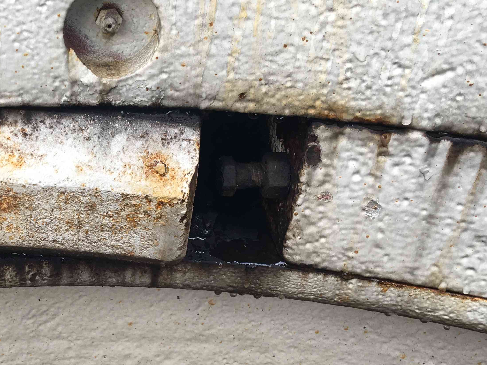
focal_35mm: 53
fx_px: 746
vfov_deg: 27.4
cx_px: 96
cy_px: 227
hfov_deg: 35.0
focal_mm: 4.15
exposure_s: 1/100
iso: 25
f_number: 2.2
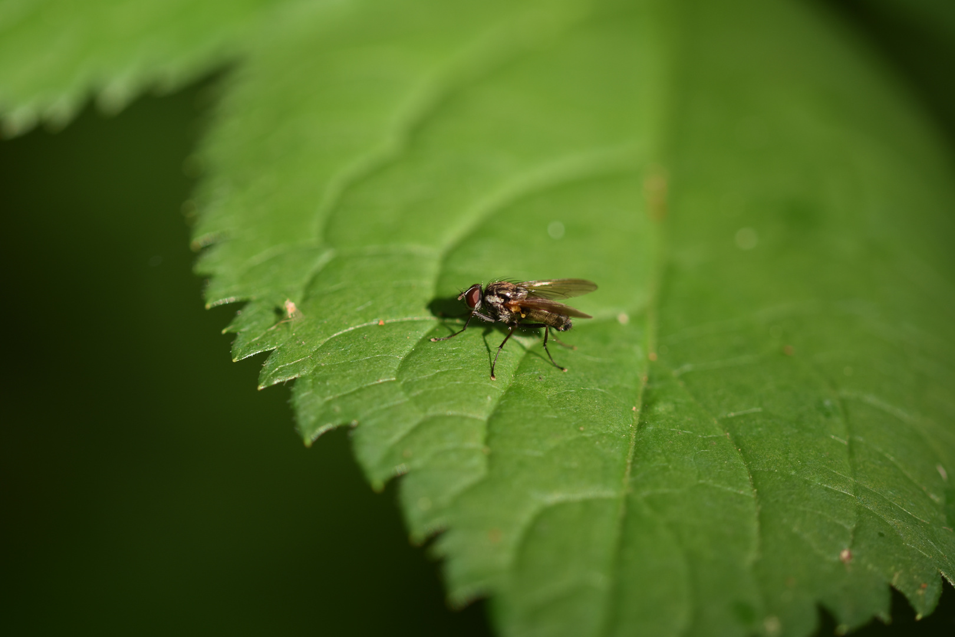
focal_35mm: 158
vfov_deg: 8.7
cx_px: 478
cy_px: 318
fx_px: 4178
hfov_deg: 13.0
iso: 100
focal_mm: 105
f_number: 4
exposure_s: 1/125
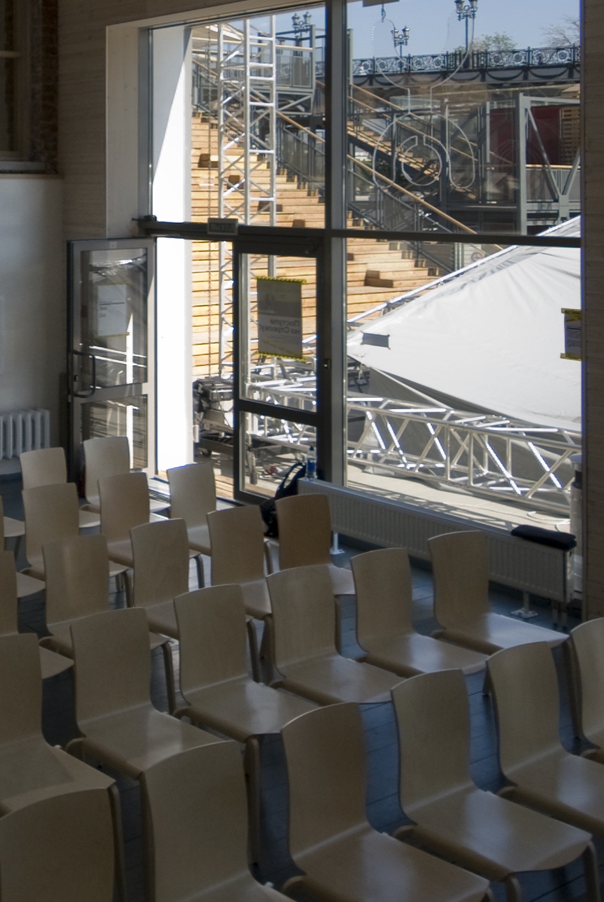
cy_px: 160
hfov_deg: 30.1
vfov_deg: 44.7
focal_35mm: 41
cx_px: -23
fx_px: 1029
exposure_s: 1/200
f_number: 5
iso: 100
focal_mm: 10
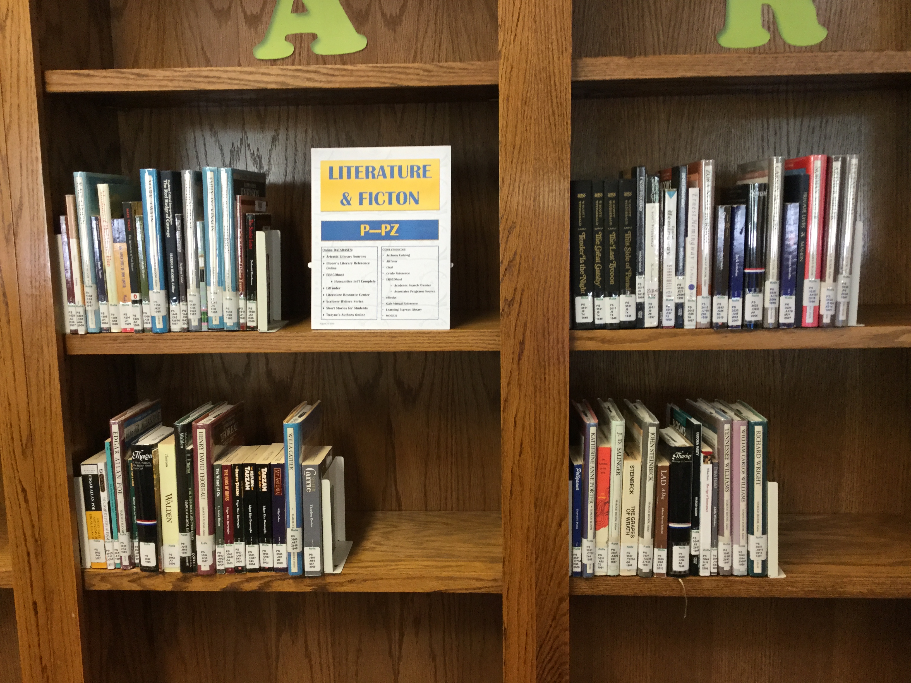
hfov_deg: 58.4
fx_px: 816
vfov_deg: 45.4
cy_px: 342
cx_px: 456
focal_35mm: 31
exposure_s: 1/30
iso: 100
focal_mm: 3.3
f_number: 2.4
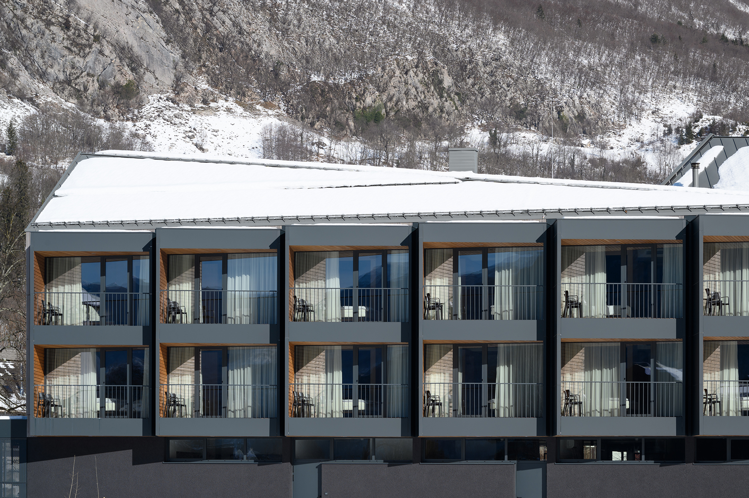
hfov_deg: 18.6
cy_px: 249
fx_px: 2287
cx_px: 374
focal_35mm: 110
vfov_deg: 12.4
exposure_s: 1/250
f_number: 11
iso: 100
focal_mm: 110
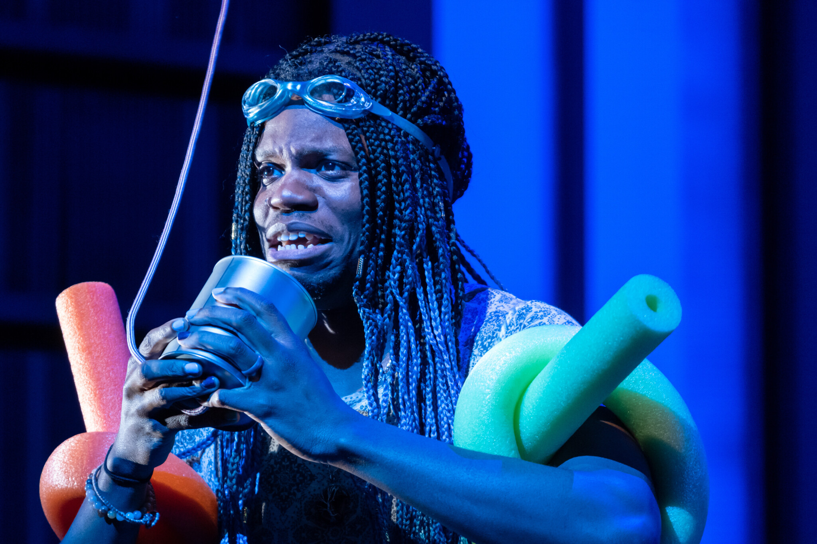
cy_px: 272
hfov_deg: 7.3
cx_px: 408
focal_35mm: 284
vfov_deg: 4.8
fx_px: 6433
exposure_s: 1/640
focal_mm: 189
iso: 3200
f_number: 4
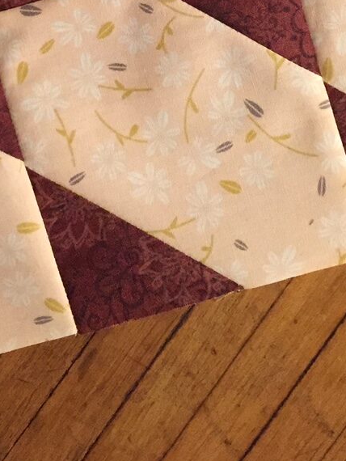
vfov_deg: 20.9
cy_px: -176
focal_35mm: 83
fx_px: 1105
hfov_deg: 17.7
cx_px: 79
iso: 200
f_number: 2.2
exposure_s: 1/30
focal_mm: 4.15
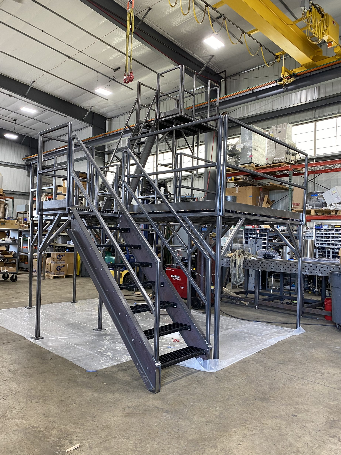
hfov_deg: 51.4
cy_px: 236
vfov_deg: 65.3
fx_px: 355
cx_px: 169
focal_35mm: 27
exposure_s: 1/60
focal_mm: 4.25
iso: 100
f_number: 1.8
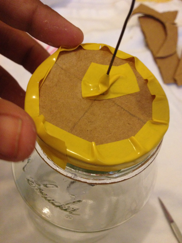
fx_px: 245
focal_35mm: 35
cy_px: 122
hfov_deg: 40.7
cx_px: 91
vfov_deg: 52.6
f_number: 2.4
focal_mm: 4.28
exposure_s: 1/20
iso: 320
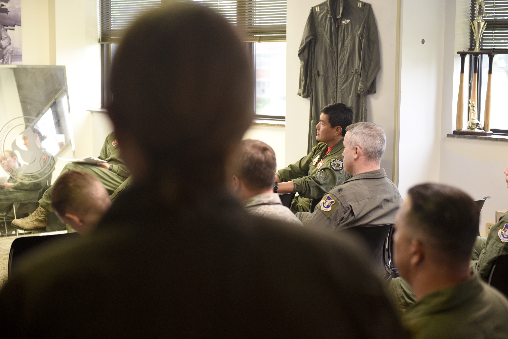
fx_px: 988
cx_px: 254
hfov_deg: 28.8
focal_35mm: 70
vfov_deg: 19.5
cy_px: 170
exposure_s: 1/50
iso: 800
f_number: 2.8
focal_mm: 70
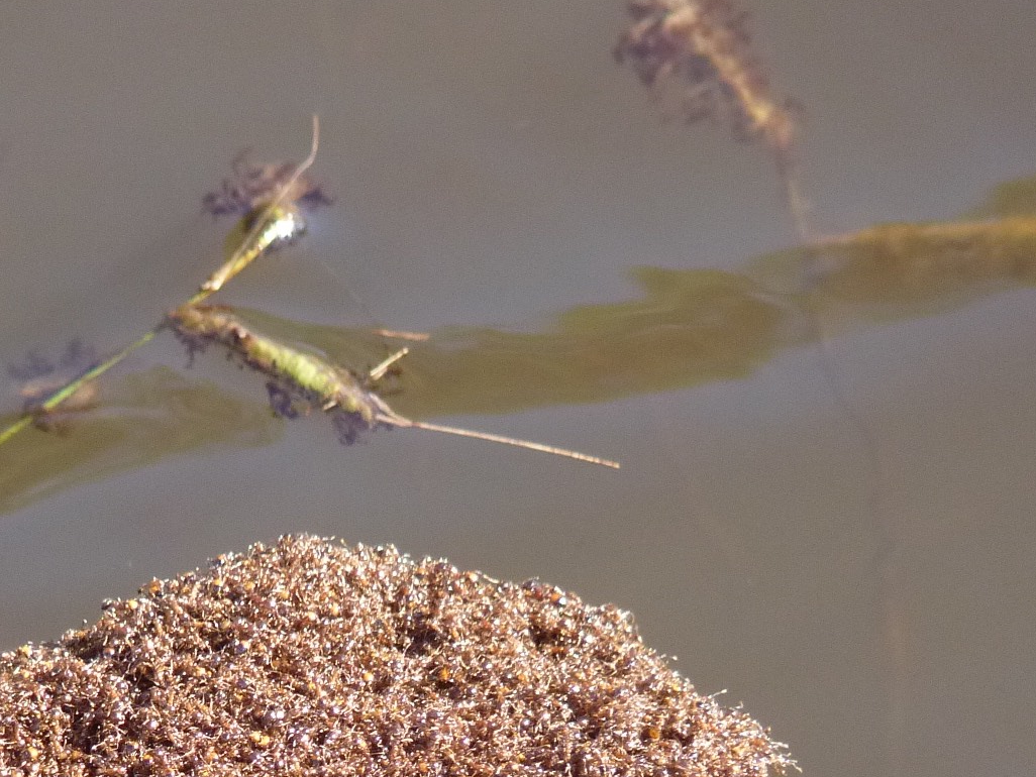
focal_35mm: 970
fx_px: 29037
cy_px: 746
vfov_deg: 1.5
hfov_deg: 2.0
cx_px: 113
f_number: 4.4
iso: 250
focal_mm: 86.3
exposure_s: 1/250
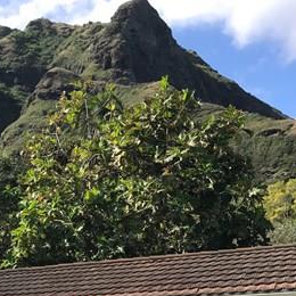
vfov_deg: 27.3
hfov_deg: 27.5
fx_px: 590
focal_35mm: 61
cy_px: 255
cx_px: 56
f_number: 1.8
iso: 20
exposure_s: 1/1368
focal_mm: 3.99
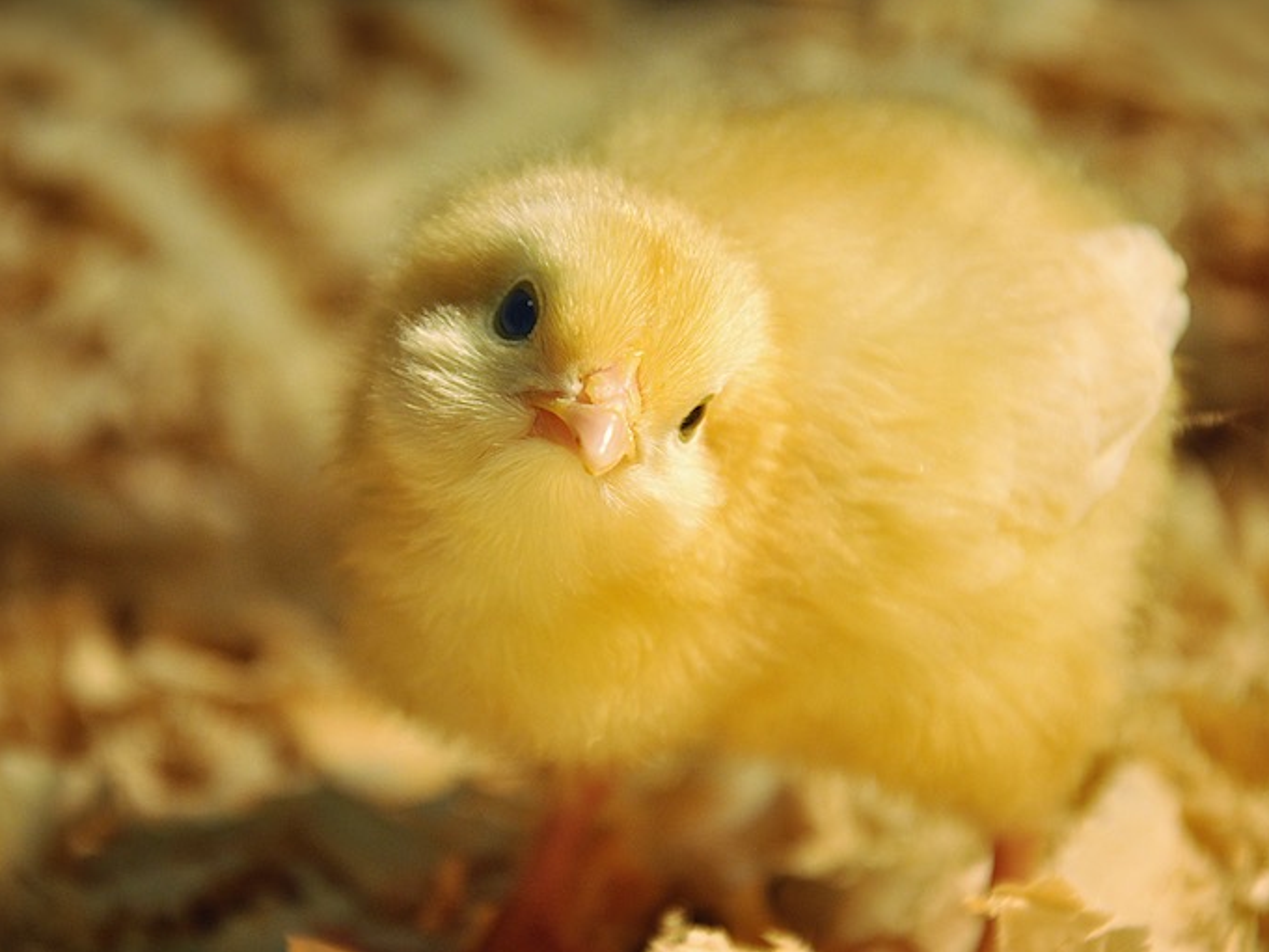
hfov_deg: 11.1
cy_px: 493
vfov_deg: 8.4
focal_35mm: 178
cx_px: 548
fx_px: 6511
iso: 500
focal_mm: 105
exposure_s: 1/125
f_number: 5.6
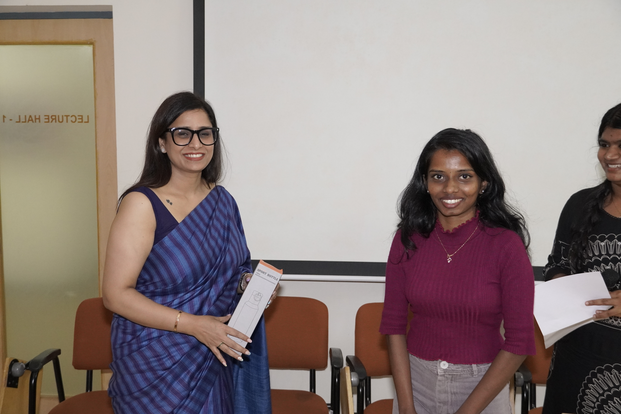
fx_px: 750
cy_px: 207
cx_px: 310
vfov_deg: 30.8
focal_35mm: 44
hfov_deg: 45.0
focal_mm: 29
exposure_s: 1/125
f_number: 4.5
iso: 3200
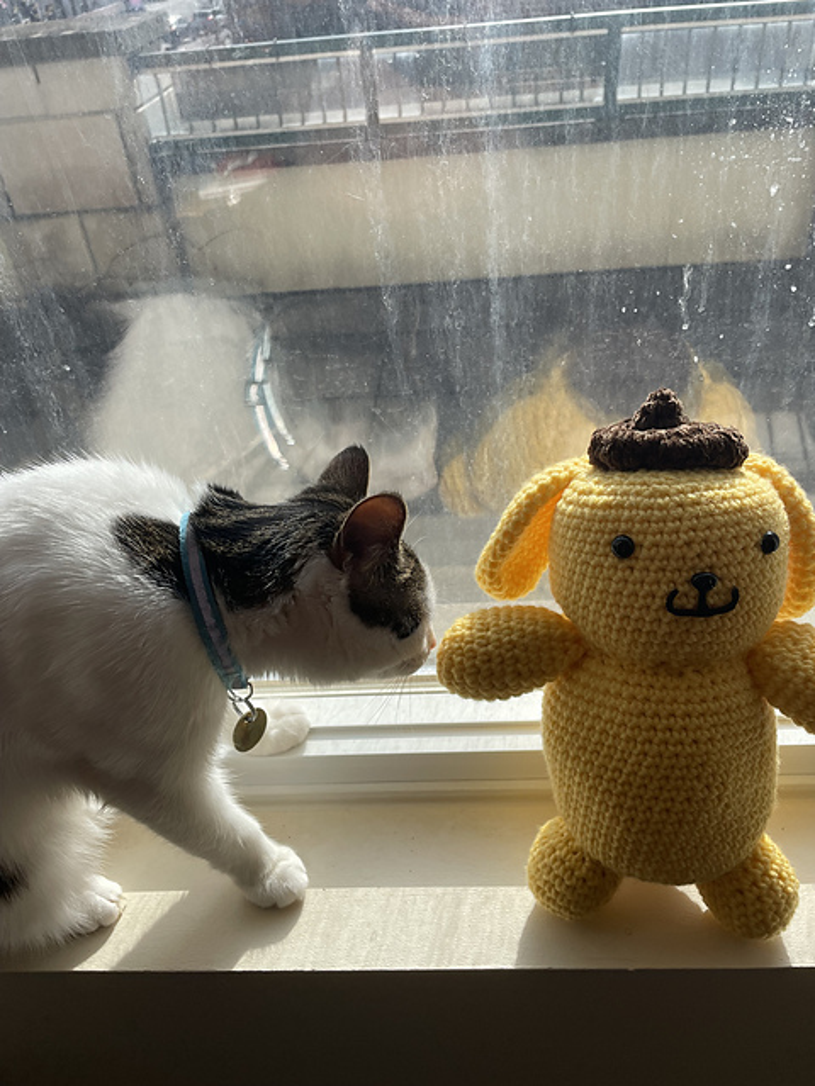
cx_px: 408
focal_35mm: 26
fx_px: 816
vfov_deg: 67.3
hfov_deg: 53.1
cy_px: 543
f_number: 1.6
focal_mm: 4.2
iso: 32
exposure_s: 1/2747
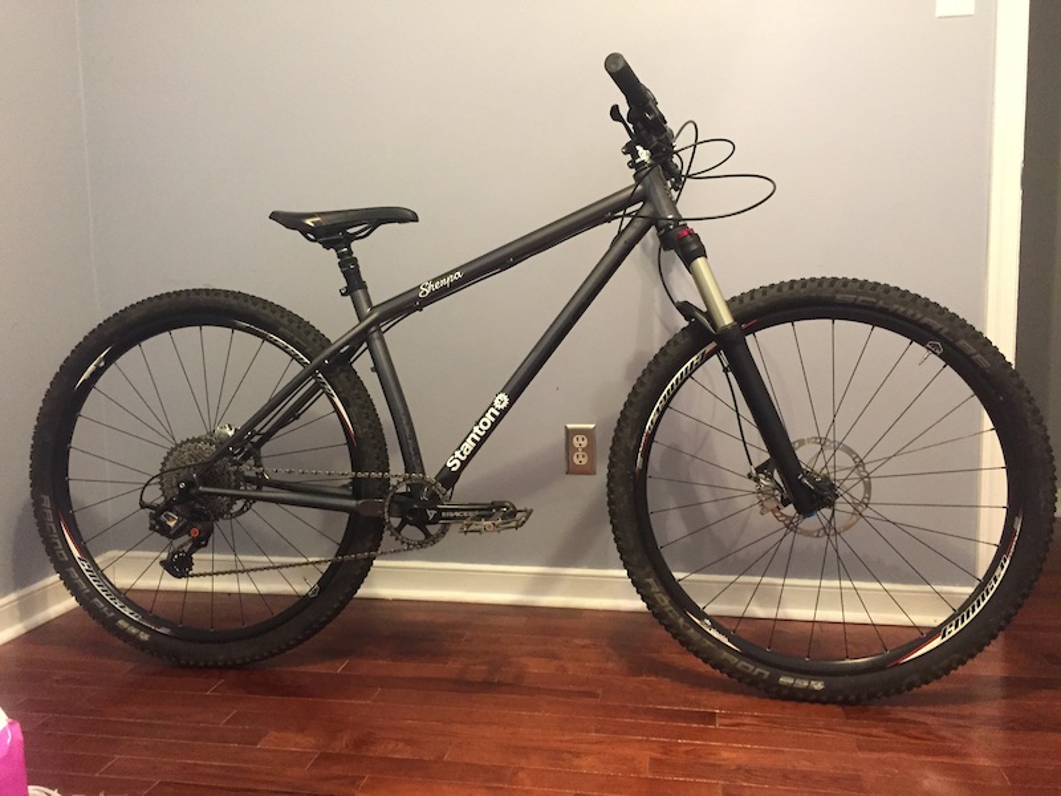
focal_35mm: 29
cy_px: 398
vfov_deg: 48.2
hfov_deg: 61.7
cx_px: 530
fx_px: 889
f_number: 2.2
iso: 250
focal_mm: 4.15
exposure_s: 1/15
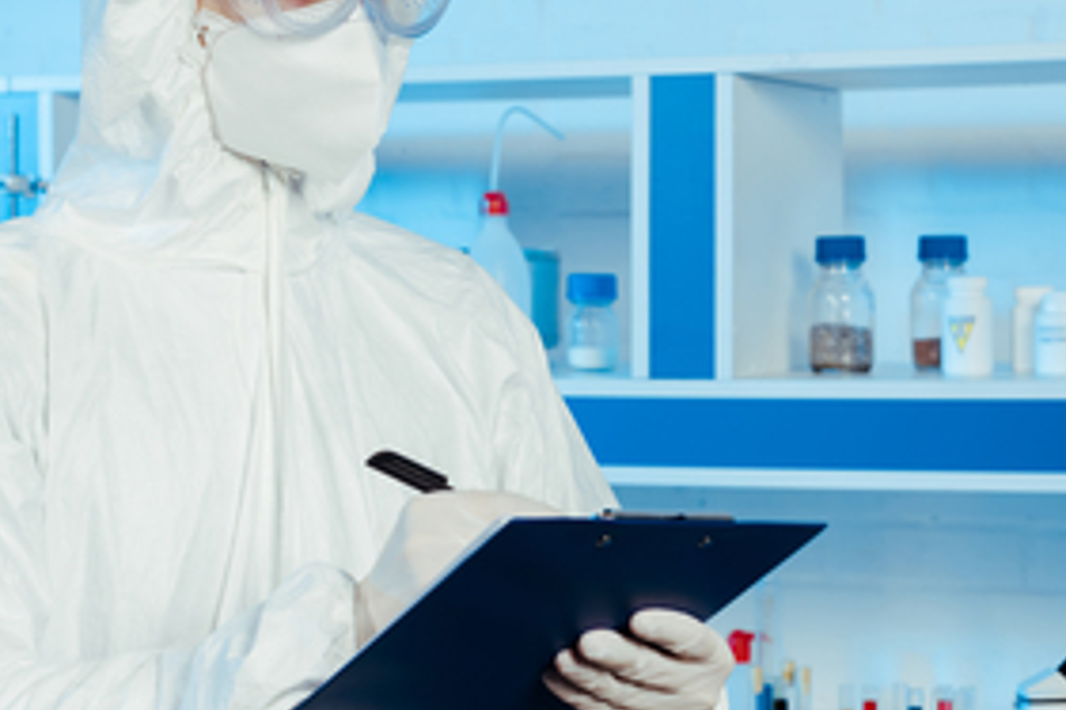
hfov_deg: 22.9
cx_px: 630
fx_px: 2634
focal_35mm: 89
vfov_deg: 15.3
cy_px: 368
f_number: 5
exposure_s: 1/160
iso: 125
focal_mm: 50
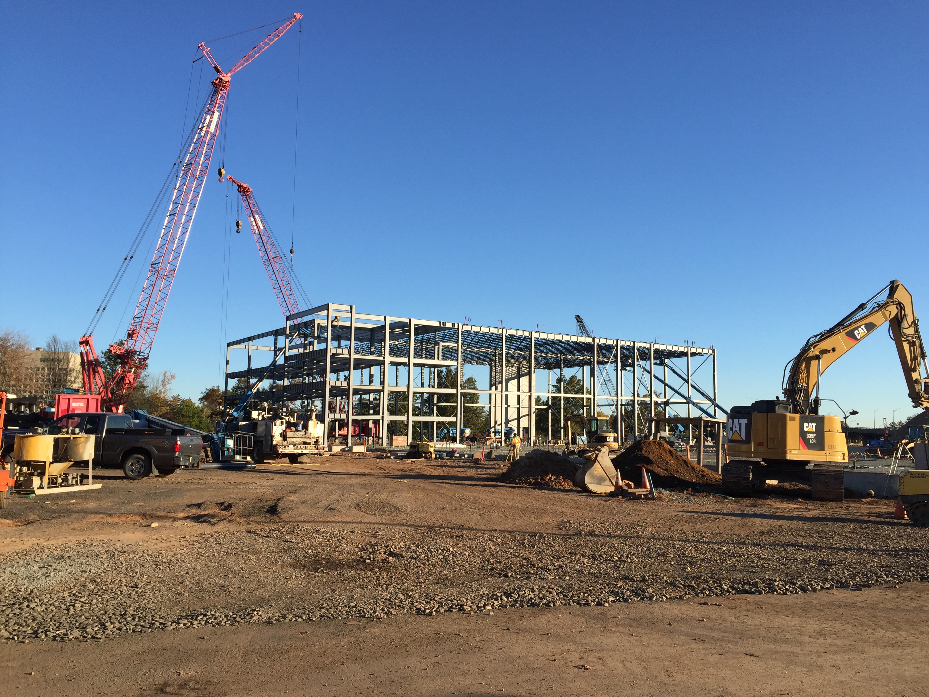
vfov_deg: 48.2
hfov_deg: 61.7
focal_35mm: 29
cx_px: 464
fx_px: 778
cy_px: 348
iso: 32
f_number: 2.2
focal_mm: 4.15
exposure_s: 1/1319
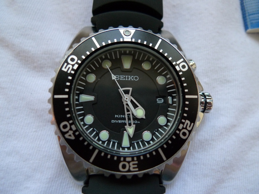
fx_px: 180
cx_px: 130
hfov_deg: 71.6
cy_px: 97
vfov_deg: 56.8
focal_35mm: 24
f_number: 2
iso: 250
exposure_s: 1/30
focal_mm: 5.1
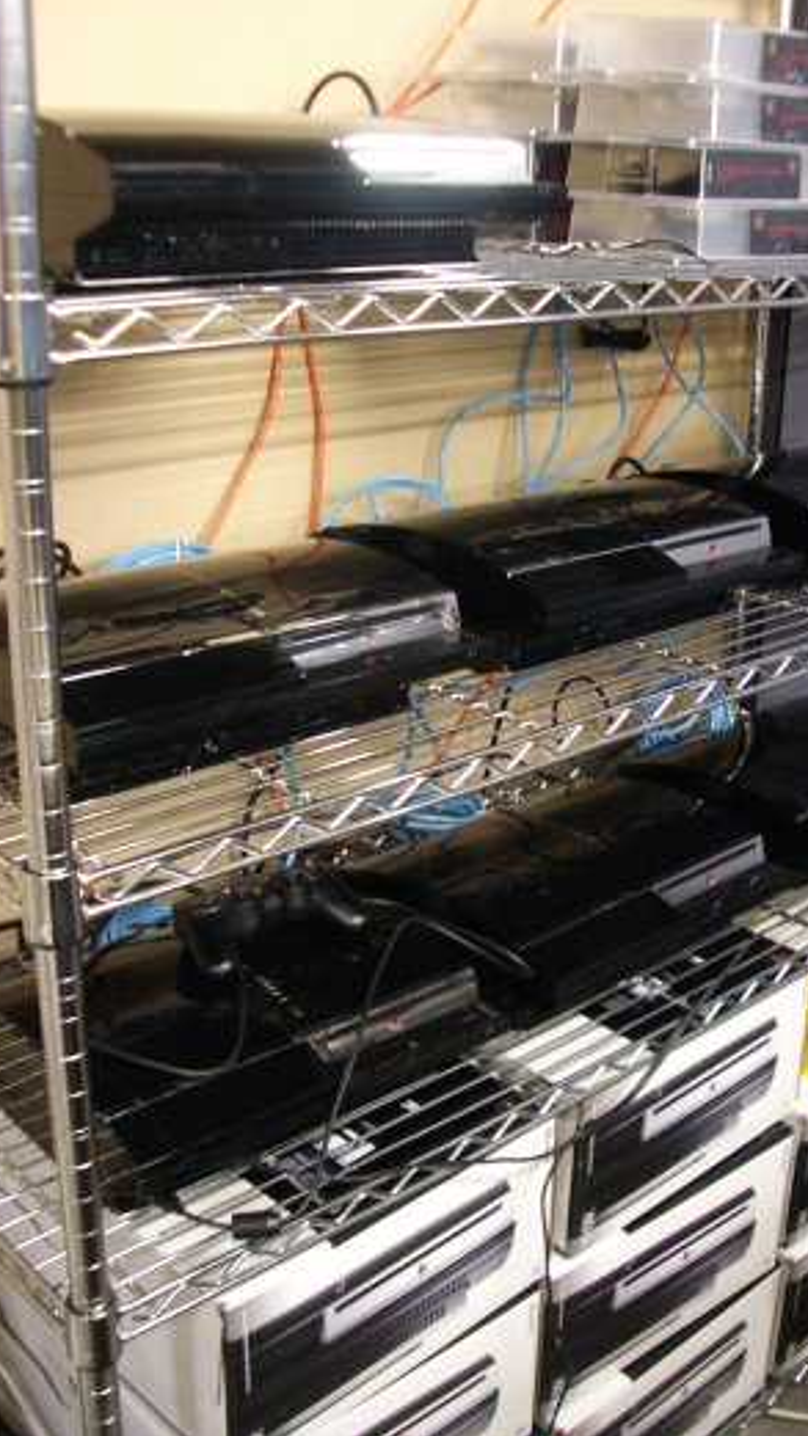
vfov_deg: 51.6
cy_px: 707
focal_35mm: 39
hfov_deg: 30.3
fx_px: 1486
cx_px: 507
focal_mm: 5.8
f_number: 2.6
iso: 200
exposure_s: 1/10
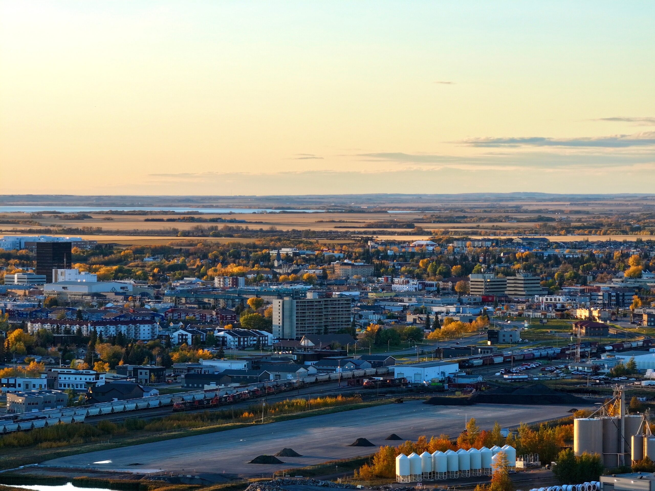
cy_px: 246
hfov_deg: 11.9
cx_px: 328
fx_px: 3141
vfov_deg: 8.9
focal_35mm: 166
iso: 100
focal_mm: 30.7
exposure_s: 1/160
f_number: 3.4
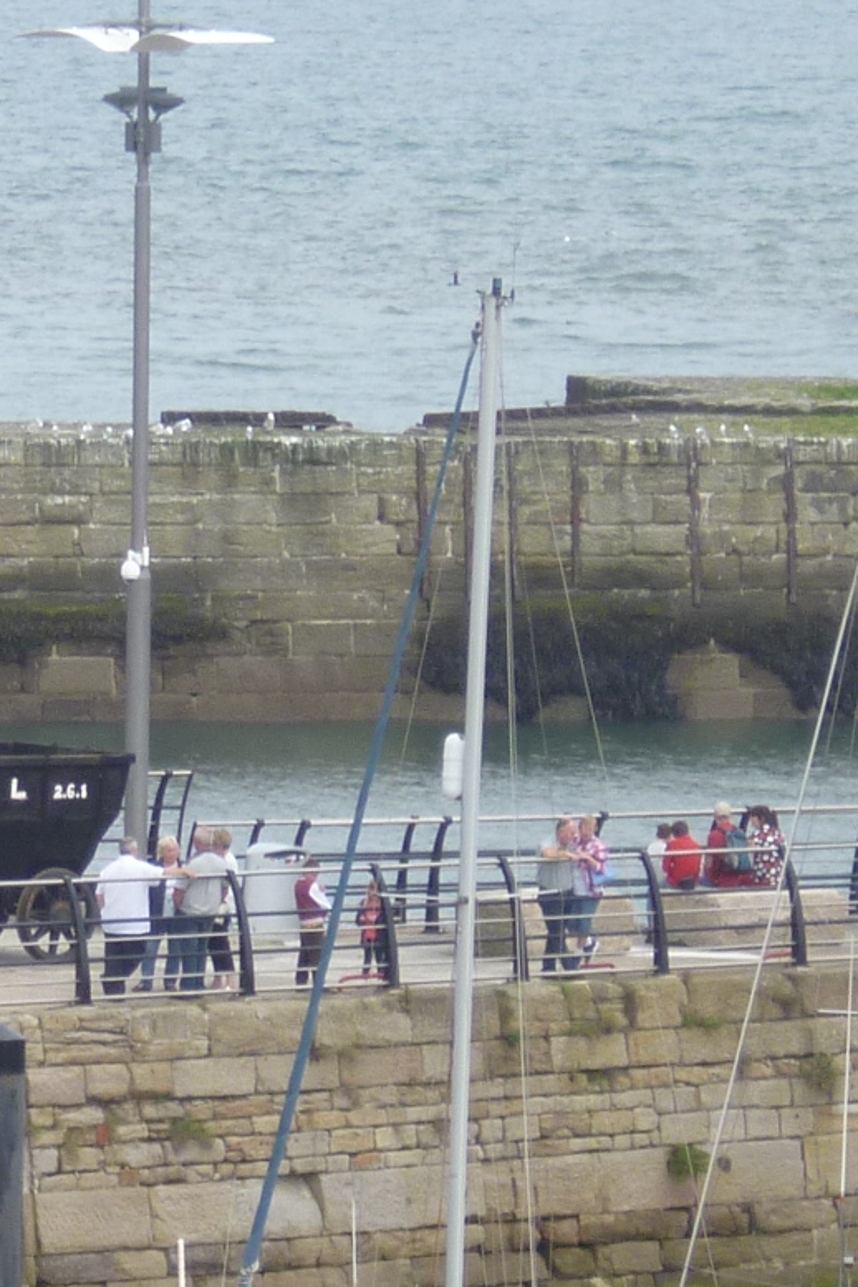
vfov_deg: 5.0
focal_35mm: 411
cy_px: 865
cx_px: 136
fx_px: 14692
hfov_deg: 3.3
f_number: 6.4
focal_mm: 21.5
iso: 100
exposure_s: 1/125
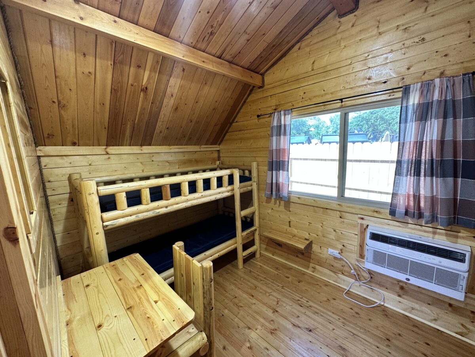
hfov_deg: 102.1
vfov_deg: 85.7
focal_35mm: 14
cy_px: 178
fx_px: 192
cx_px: 238
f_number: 2.2
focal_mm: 2.22
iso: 125
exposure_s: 1/120
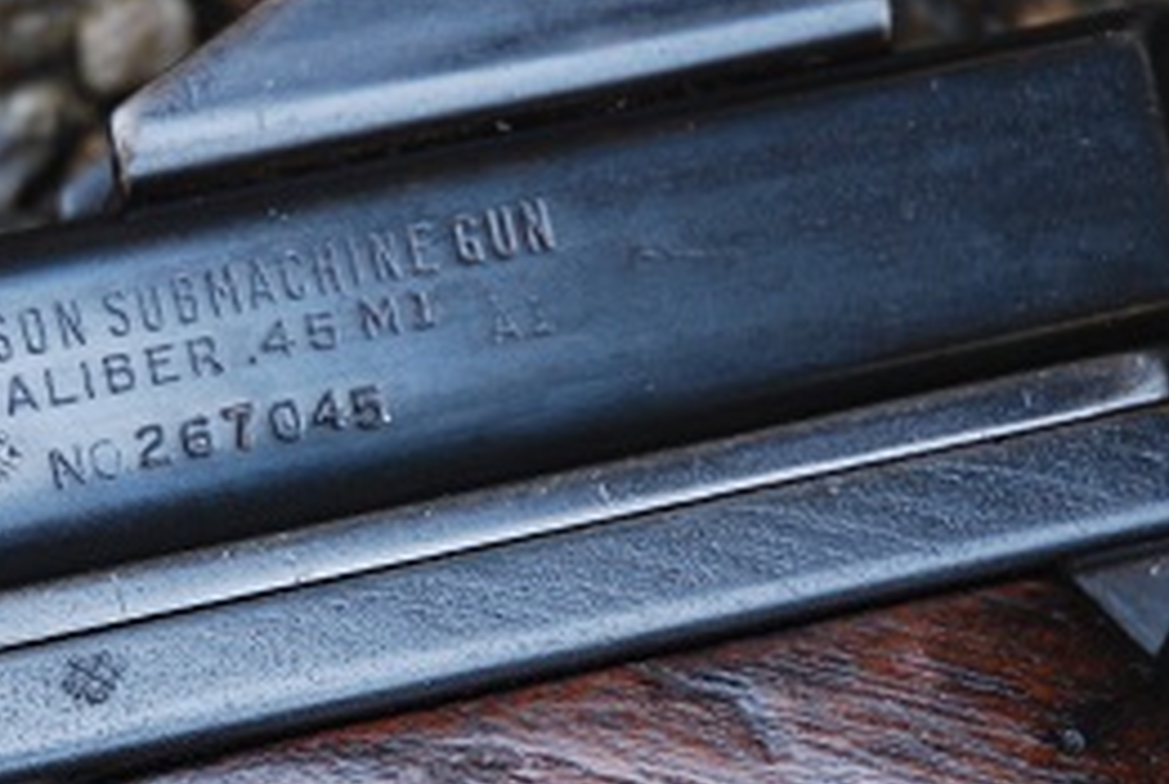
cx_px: 175
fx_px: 7839
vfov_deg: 5.7
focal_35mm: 241
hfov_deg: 8.5
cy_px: 544
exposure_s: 1/125
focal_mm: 70
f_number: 4.5
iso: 400
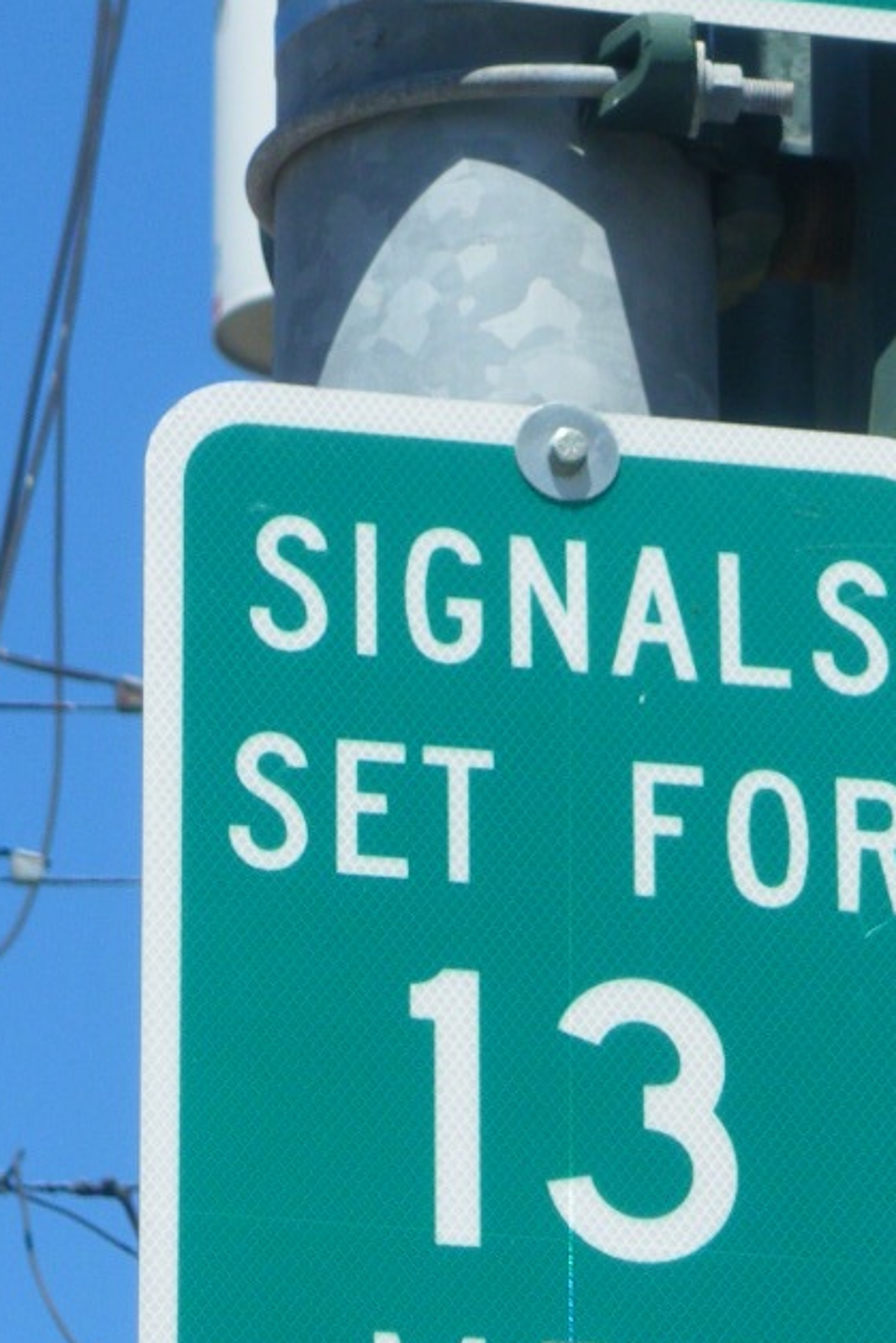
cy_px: 237
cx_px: 639
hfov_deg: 4.3
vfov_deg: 6.5
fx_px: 11865
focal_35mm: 318
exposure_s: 1/320
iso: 64
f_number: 5.2
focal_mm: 21.3
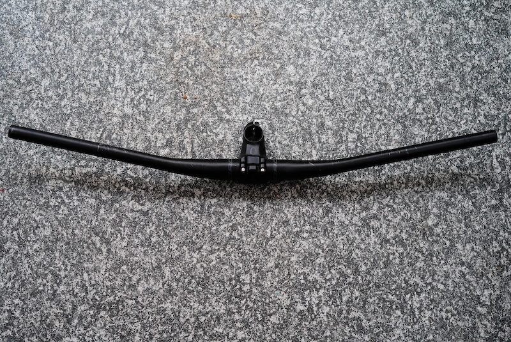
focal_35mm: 50
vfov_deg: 27.0
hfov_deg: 39.6
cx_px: 256
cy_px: 171
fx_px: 710
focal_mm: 50
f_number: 7.1
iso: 4000
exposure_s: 1/60
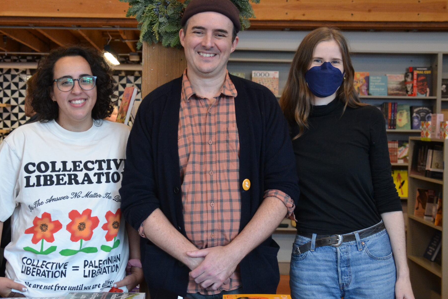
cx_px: 202
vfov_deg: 23.5
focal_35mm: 58
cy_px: 130
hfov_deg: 34.6
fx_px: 718
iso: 1000
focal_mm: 27
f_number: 3.5
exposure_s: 1/60
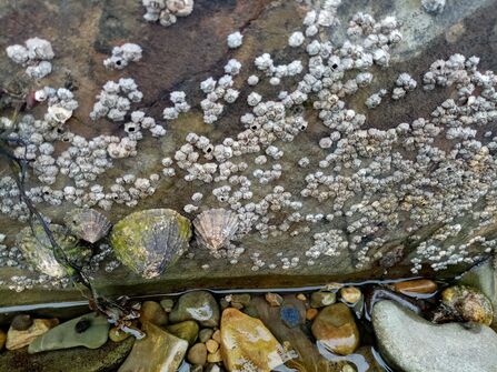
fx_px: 373
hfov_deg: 67.3
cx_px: 248
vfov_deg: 53.0
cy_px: 186
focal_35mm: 26
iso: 100
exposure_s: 1/153
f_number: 1.8
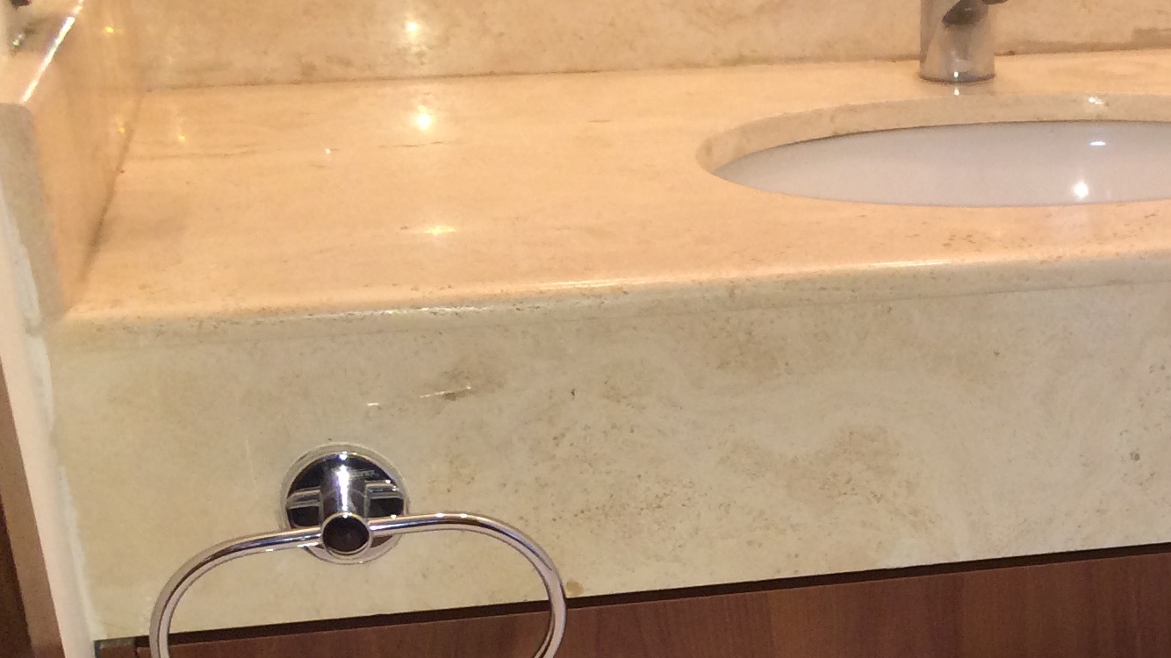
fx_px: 2484
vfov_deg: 14.5
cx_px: 1126
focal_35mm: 80
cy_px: 828
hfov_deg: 25.4
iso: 125
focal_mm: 4.12
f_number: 2.2
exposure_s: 1/30
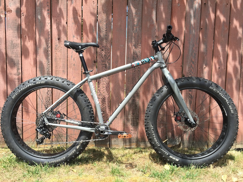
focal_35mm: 29
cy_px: 91
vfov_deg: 48.2
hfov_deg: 61.7
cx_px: 122
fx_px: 204
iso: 32
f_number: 2.2
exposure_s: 1/706
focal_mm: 4.15
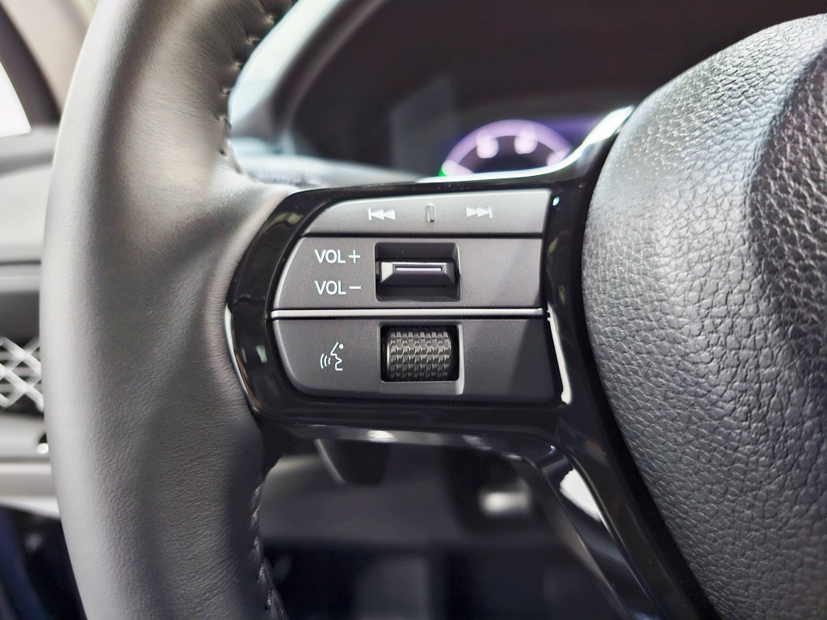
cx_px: 414
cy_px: 310
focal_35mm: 23
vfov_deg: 58.9
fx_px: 549
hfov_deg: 73.9
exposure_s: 1/15
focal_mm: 6.3
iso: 1000
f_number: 1.7
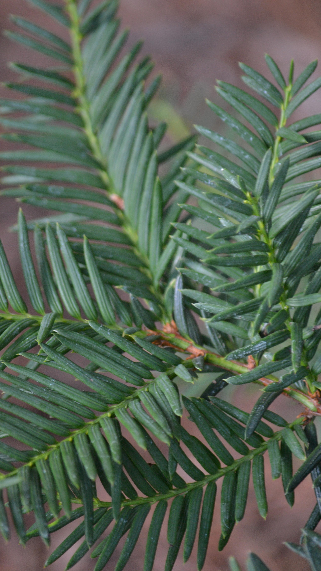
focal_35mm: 315
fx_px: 4766
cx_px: 185
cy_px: 285
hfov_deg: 3.9
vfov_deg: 6.9
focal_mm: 200
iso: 720
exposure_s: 1/125
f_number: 5.6
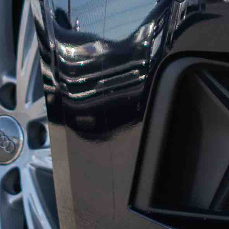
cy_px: -144
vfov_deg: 4.0
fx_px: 3241
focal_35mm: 433
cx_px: 441
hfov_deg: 4.0
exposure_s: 1/1250
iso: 80
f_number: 1.8
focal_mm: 50
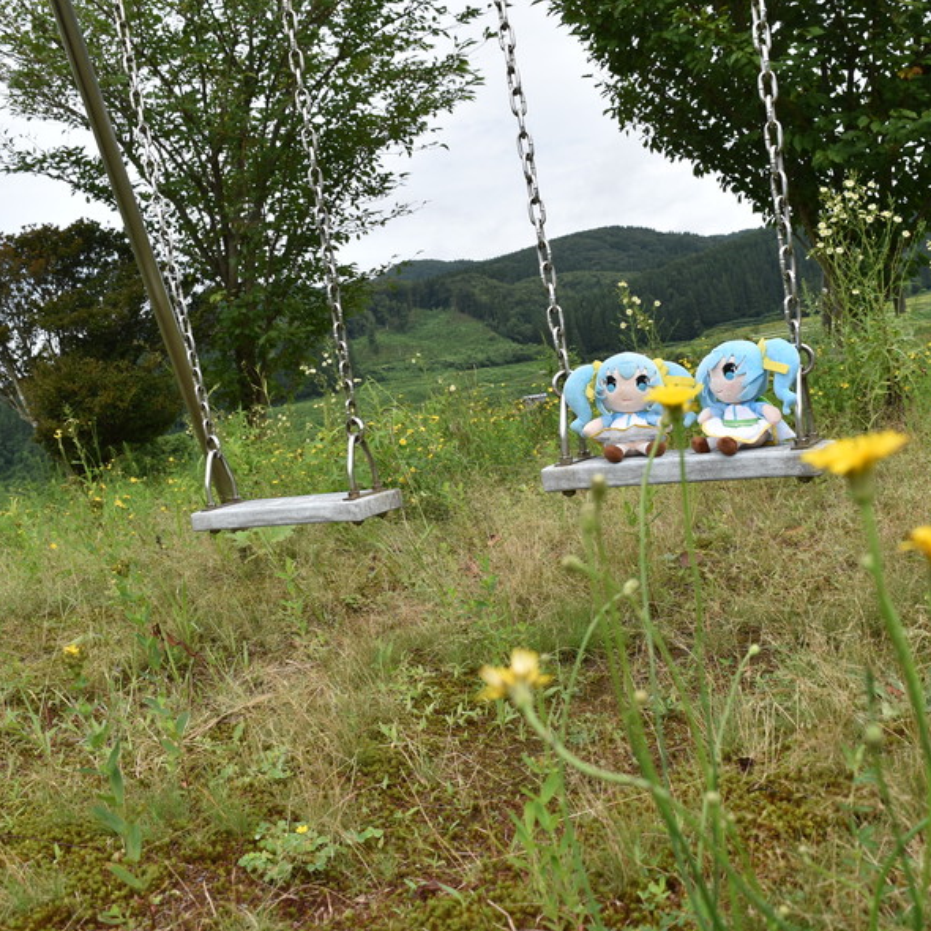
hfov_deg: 47.1
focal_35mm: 35
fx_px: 1065
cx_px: 517
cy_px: 469
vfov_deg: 47.2
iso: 100
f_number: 8
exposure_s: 1/250
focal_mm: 18
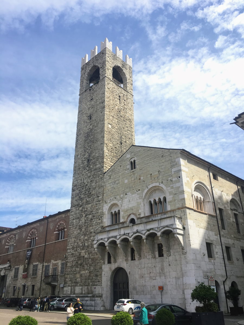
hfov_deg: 48.2
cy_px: 162
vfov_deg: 61.7
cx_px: 122
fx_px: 273
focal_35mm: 29
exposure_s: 1/864
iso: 25
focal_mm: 4.15
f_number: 2.2
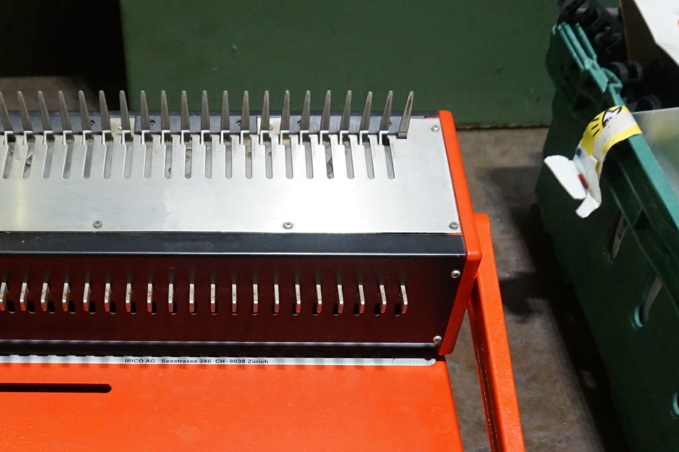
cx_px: 209
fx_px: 905
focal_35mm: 48
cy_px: 394
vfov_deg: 27.2
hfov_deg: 40.5
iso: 1600
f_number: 3.5
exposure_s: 1/160
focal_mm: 16
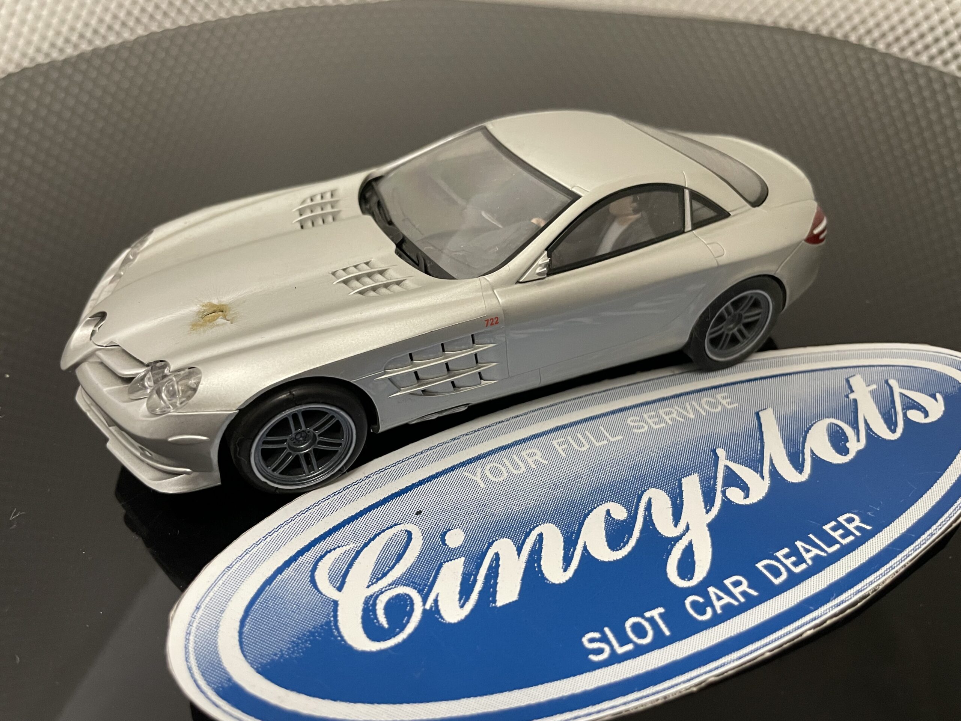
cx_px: 480
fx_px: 722
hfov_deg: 67.3
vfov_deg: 53.1
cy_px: 360
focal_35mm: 26
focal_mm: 4.2
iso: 400
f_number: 1.6
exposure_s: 1/60
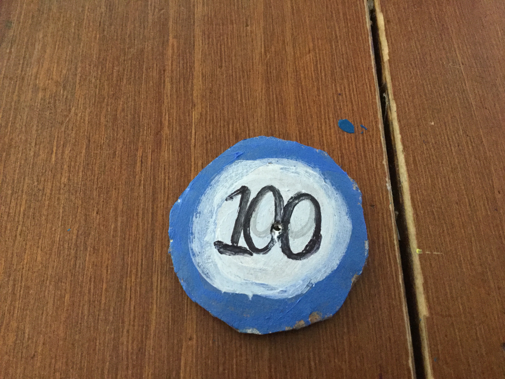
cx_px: 252
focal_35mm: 31
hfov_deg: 58.4
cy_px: 190
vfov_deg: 45.4
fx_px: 452
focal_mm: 3.3
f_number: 2.4
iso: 200
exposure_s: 1/17
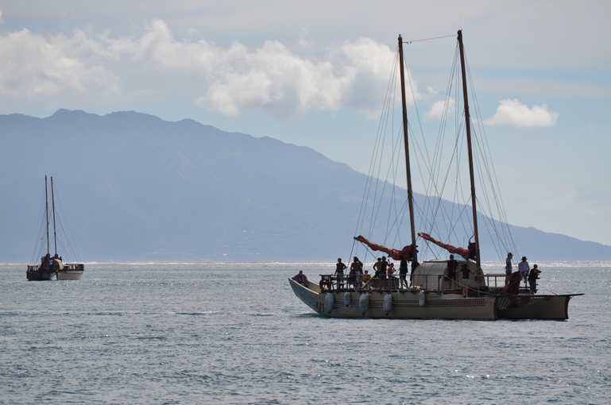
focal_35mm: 270
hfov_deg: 7.6
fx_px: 4575
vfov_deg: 5.1
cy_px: 202
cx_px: 306
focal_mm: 180
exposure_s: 1/1000
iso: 200
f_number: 8
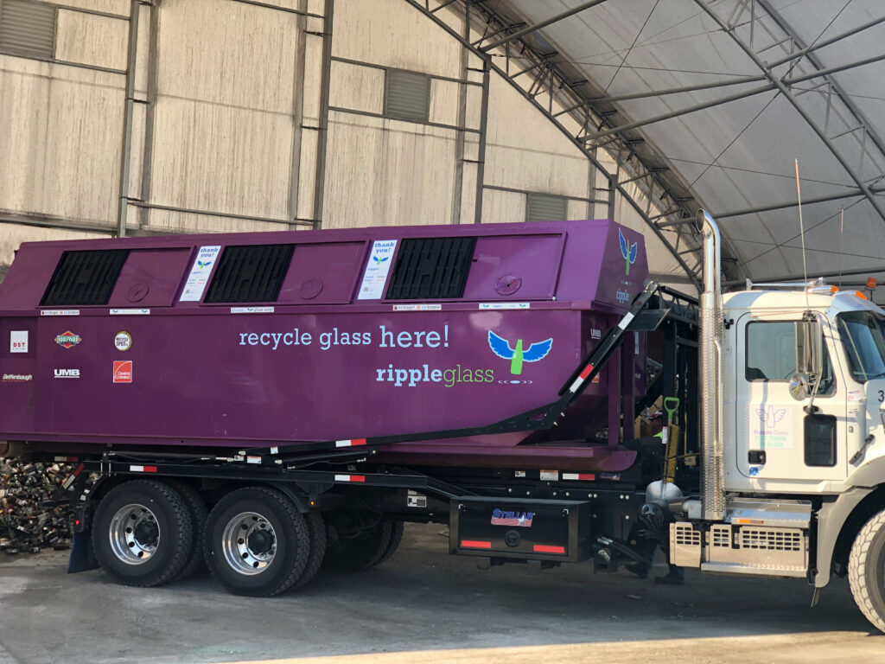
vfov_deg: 28.0
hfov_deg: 36.8
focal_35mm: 52
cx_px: 442
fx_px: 1329
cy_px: 332
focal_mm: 6
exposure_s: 1/171
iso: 16
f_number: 2.4
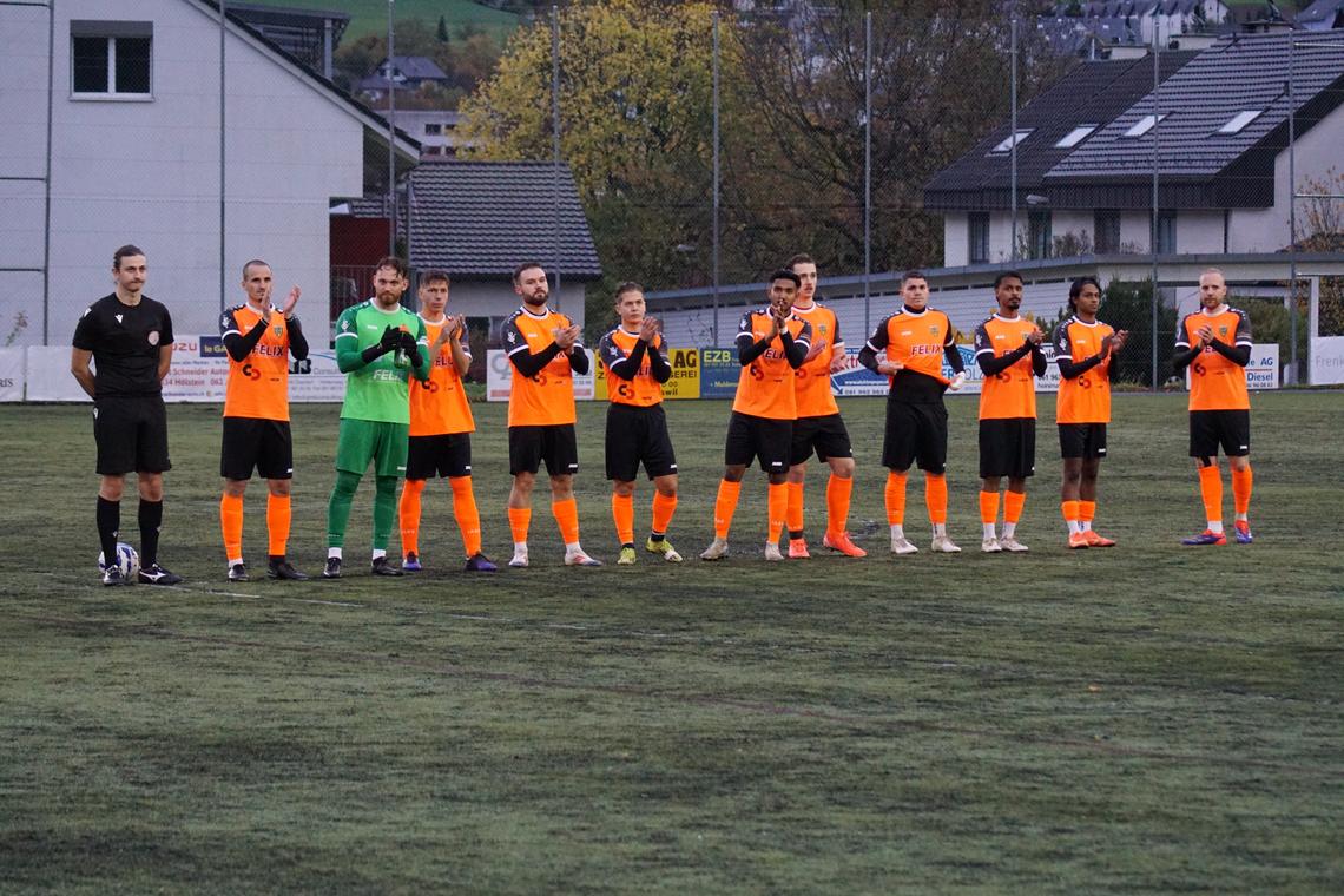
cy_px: 448
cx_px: 672
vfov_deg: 10.2
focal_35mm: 135
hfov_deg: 15.2
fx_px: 5040
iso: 3200
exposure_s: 1/160
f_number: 5
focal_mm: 90
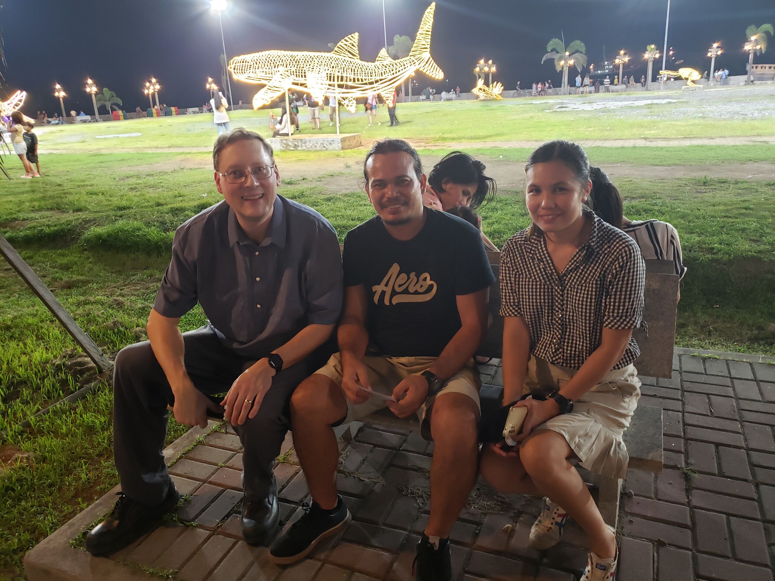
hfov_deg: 67.3
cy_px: 290
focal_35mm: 26
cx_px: 388
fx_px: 582
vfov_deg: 53.1
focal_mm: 4.3
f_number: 1.5
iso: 250
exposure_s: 1/15
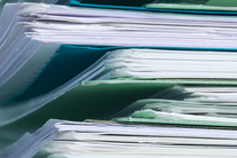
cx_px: -102
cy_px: 65
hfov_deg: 4.8
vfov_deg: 3.2
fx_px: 2831
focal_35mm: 430
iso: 100
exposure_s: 1.3
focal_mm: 105
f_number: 22
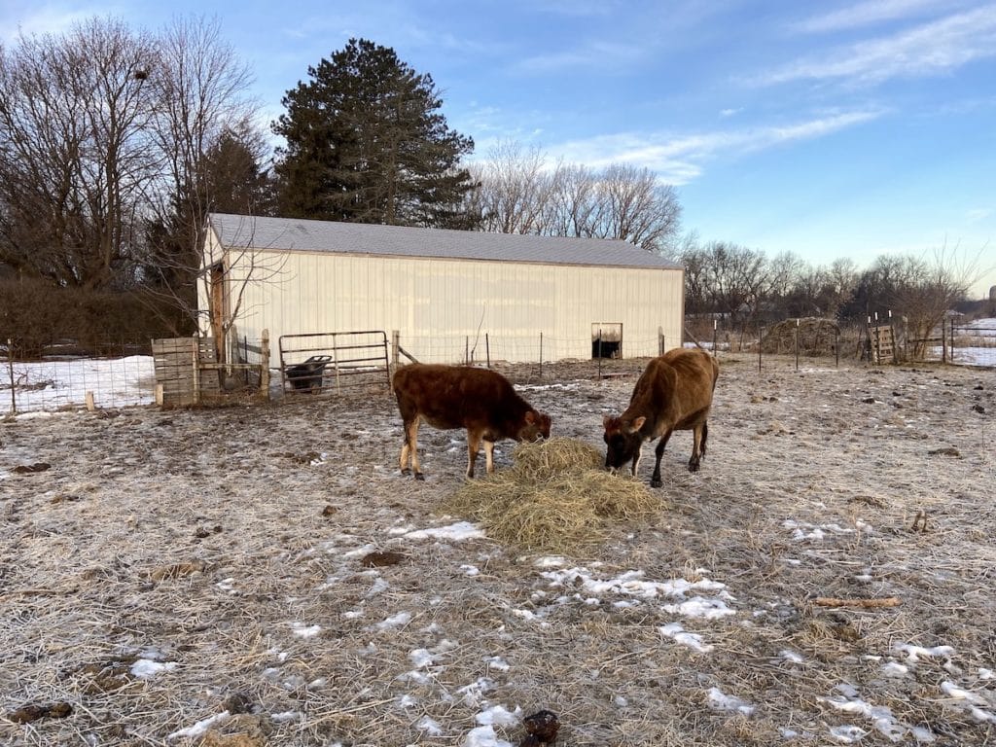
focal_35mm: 26
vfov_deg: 53.1
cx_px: 498
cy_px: 374
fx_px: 748
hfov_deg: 67.3
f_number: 1.8
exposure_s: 1/350
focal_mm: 4.25
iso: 32
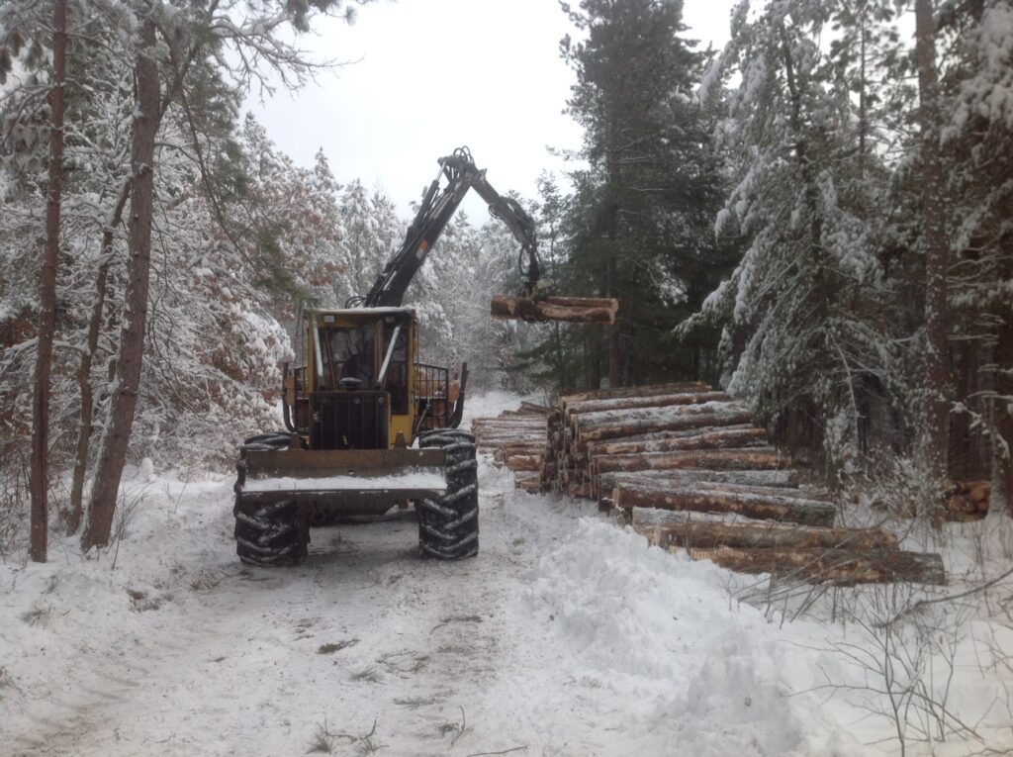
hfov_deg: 52.7
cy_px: 378
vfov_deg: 40.6
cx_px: 506
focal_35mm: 35
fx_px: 1023
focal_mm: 4.28
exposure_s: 1/504
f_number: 2.4
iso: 50
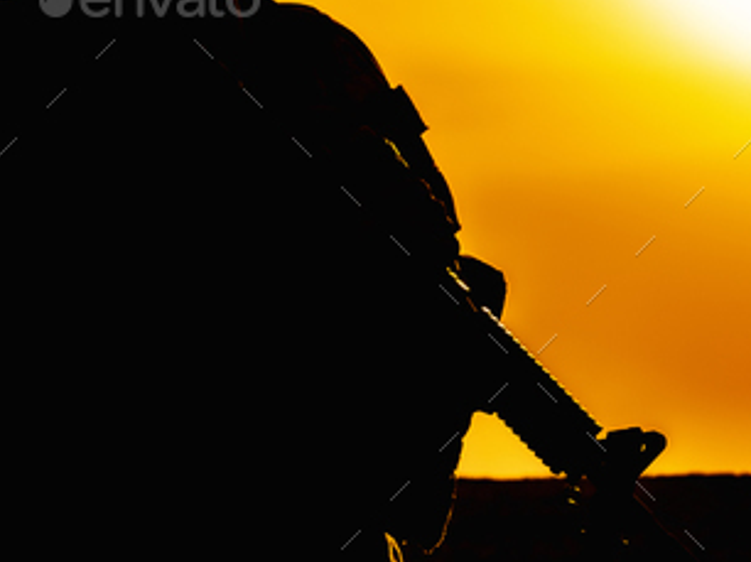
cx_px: 510
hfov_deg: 8.8
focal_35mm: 224
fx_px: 4856
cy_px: 174
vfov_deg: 6.6
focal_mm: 58
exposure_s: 1/320
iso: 100
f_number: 7.1
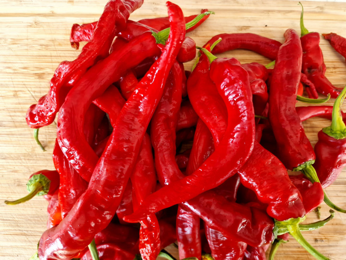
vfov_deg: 58.9
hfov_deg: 73.9
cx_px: 173
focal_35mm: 23
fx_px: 230
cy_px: 130
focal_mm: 6.4
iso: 50
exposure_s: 1/50
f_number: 1.8
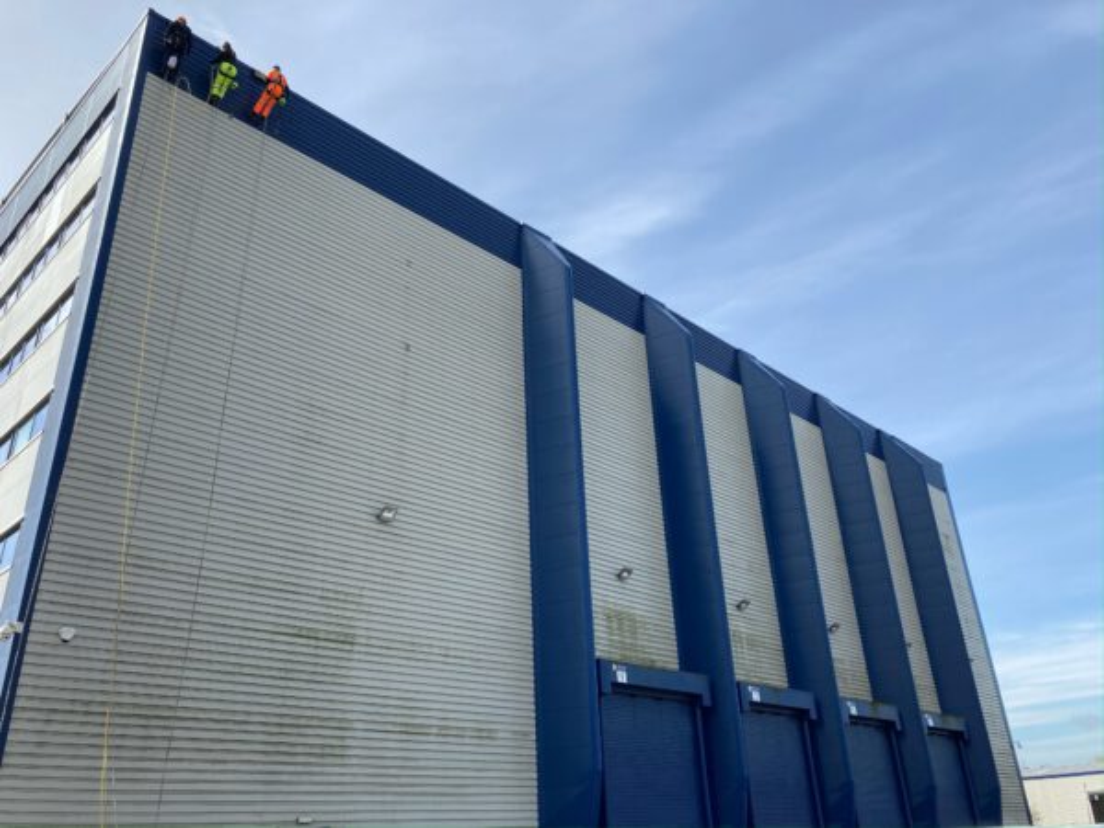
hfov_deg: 63.4
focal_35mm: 28
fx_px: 893
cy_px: 414
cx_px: 552
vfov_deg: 49.7
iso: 20
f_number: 1.8
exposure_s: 1/1412
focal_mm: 3.99
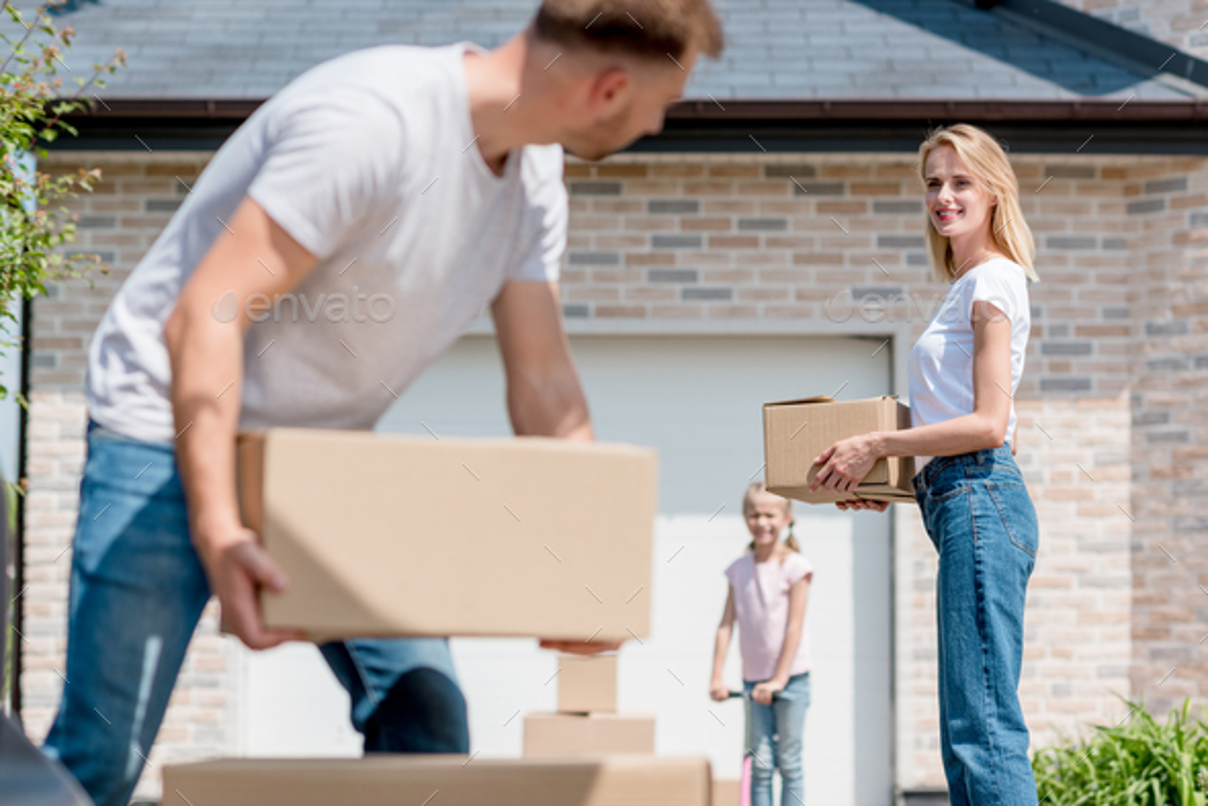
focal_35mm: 85
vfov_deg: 16.1
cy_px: 403
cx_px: 604
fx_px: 2853
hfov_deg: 23.9
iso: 125
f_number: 2.5
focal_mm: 85
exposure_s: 1/4000
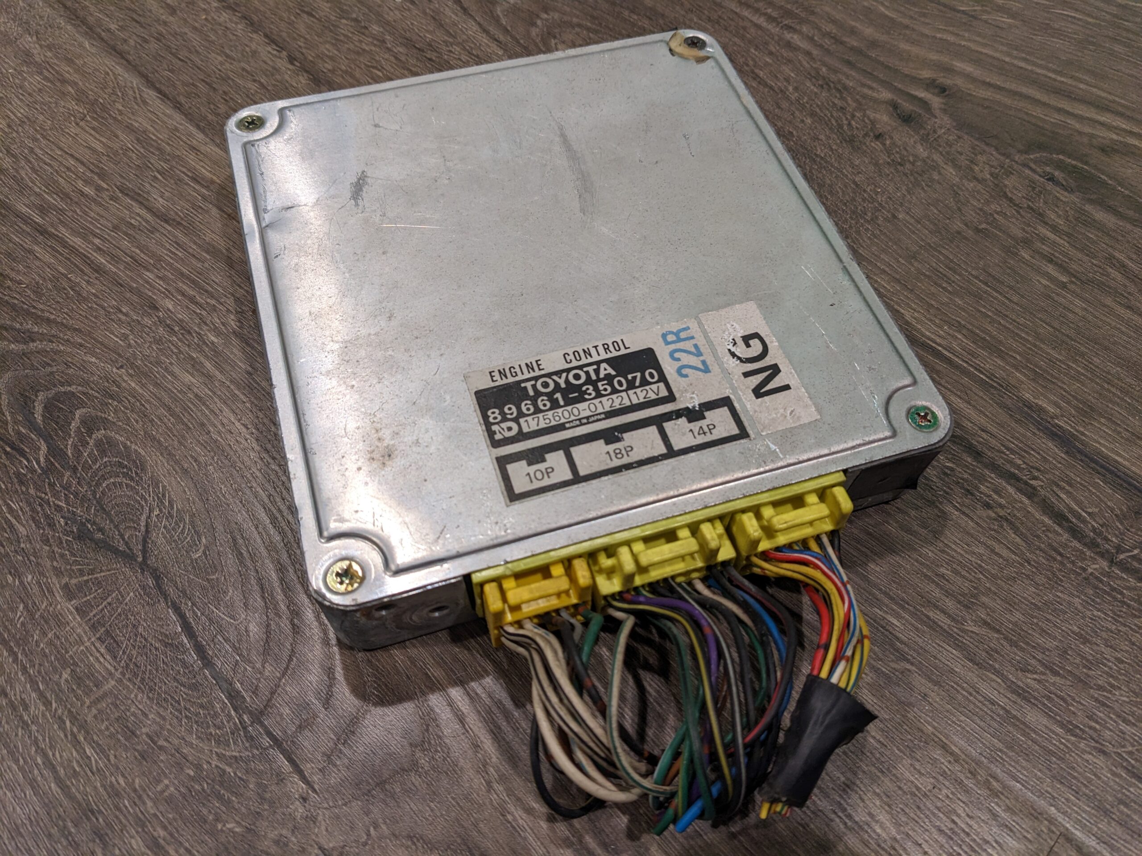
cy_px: 428
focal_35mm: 27
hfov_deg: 65.3
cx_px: 571
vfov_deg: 51.4
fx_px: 891
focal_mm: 4.38
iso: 65
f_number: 1.73
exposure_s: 1/24
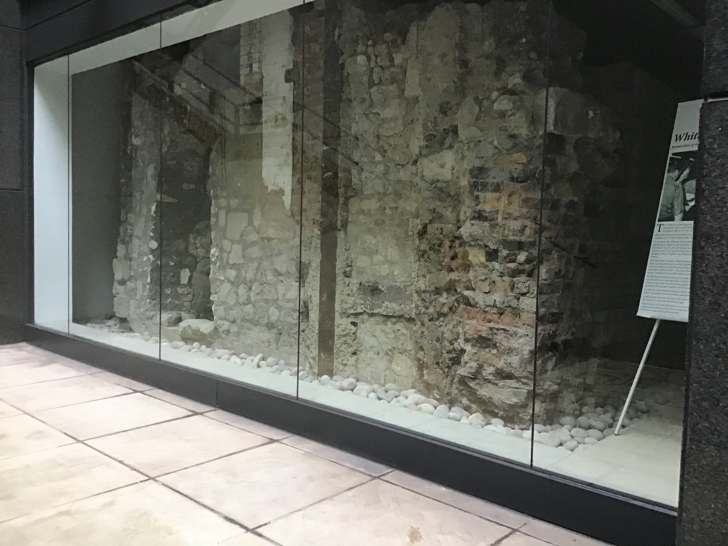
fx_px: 652
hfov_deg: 58.4
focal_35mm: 31
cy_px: 273
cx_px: 364
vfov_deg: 45.4
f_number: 2.4
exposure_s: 1/33
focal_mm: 3.3
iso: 200
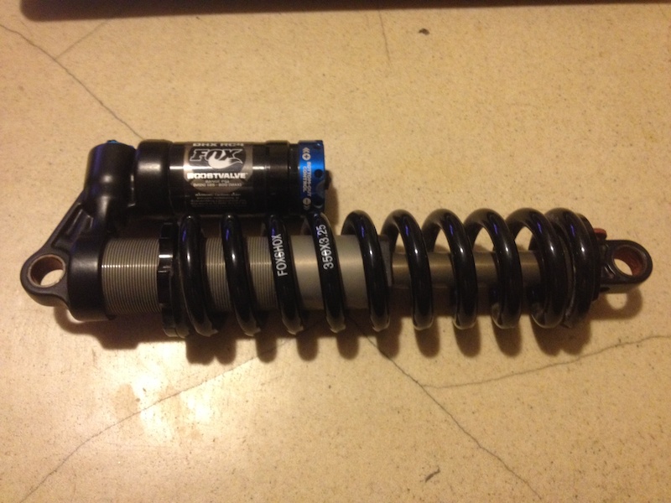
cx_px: 336
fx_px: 678
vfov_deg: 40.7
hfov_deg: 52.6
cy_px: 252
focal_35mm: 35
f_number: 2.4
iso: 320
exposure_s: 1/20
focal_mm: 4.28
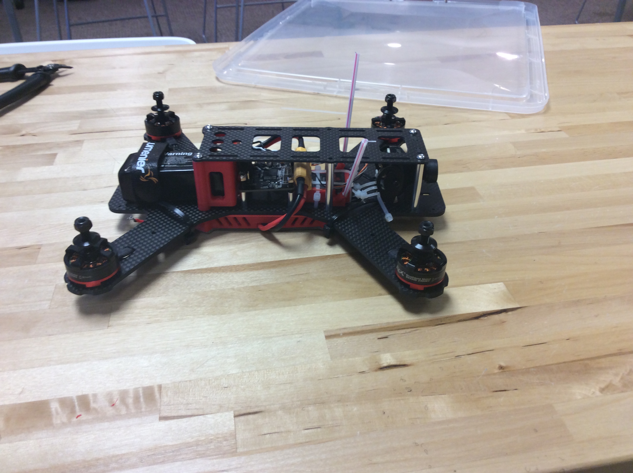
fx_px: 584
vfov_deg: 44.1
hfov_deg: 56.9
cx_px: 316
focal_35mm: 32
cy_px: 236
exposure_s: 1/30
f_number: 2.4
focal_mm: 3.3
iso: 40
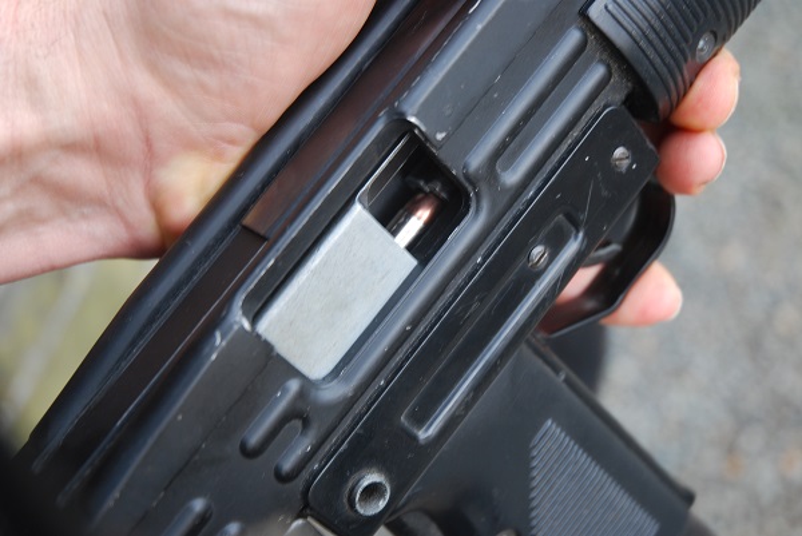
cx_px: 401
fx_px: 1471
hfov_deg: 30.5
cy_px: 268
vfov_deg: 20.6
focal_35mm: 66
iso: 200
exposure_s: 1/30
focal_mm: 44
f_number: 4.5
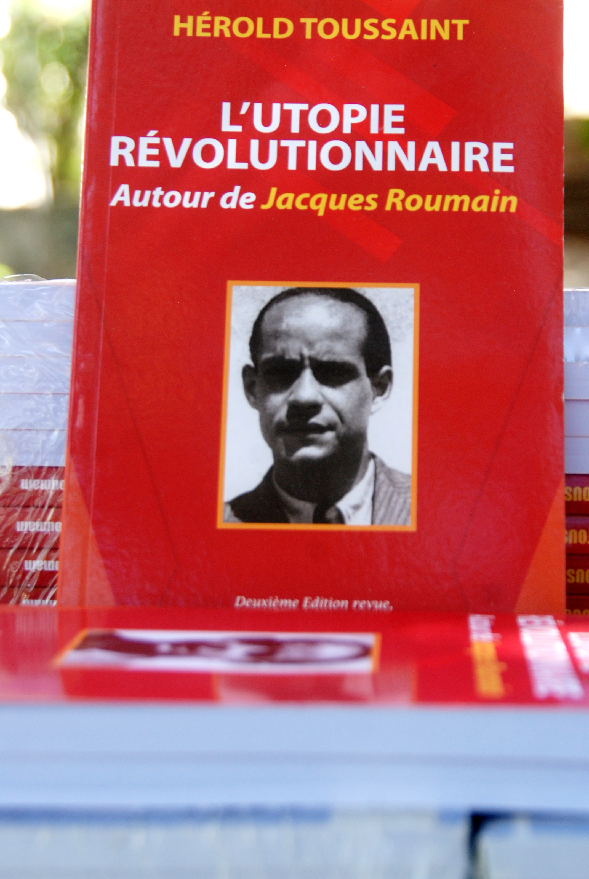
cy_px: 417
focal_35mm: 102
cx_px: 346
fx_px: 2496
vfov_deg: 20.0
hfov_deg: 13.5
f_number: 5
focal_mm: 56
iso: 250
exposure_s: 1/60
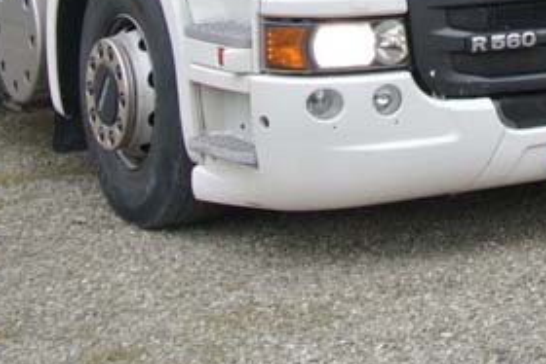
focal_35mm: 128
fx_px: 1942
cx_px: 661
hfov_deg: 15.4
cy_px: -203
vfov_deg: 10.3
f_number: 4
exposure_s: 1/80
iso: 200
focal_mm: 13.1
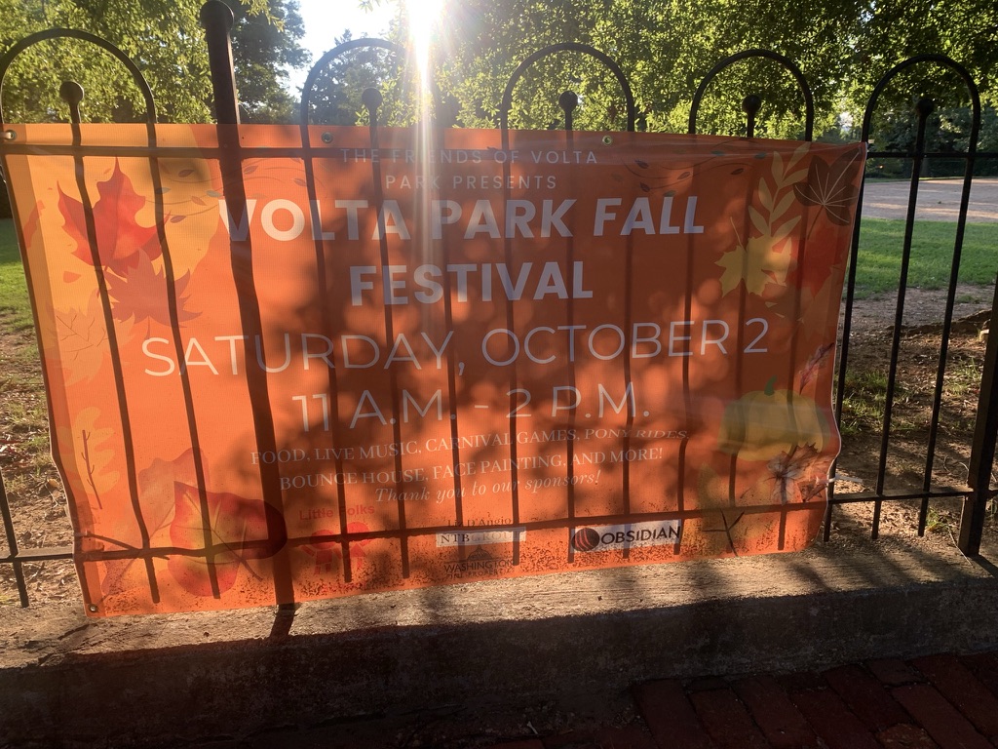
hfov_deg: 67.3
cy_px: 374
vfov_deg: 53.1
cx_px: 499
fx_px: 750
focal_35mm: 26
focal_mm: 4.25
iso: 25
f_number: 1.8
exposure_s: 1/229
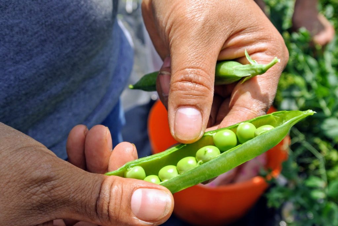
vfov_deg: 27.6
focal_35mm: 49
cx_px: 169
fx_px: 461
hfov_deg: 40.3
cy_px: 113
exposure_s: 1/320
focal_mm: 18.2
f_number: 5.6
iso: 100
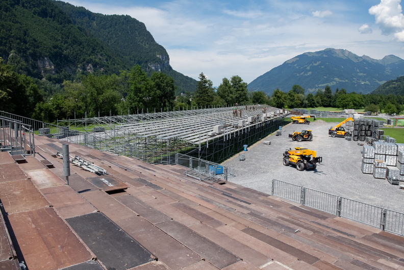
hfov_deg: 65.5
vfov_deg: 46.4
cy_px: 135
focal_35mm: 28
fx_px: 314
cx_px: 202
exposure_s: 1/2500
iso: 640
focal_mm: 28
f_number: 7.1
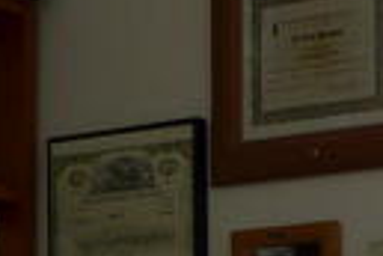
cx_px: 1026
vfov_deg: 8.7
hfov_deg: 10.8
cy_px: 531
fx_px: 1585
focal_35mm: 149
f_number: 1.4
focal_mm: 4.7
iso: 160
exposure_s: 1/60
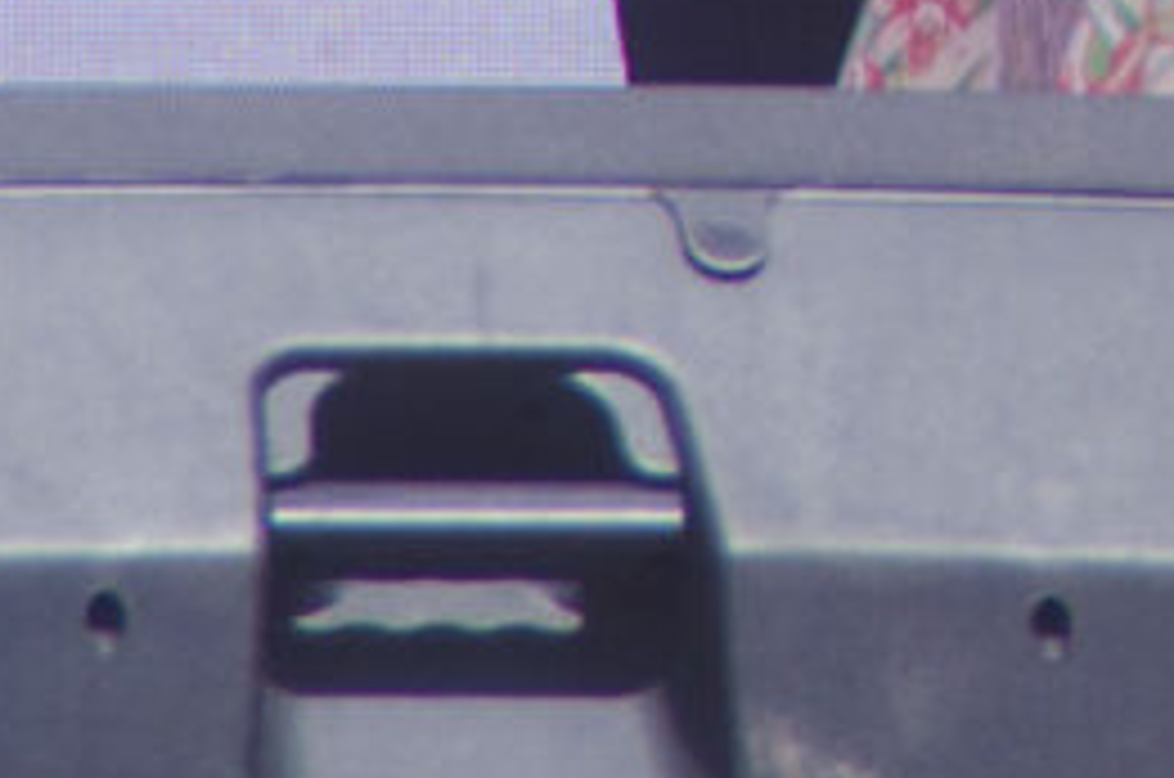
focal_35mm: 2208
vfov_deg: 0.6
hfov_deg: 0.9
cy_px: -1956
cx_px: 2240
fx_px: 71873
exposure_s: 1/1000
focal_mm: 200
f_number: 6.3
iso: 250
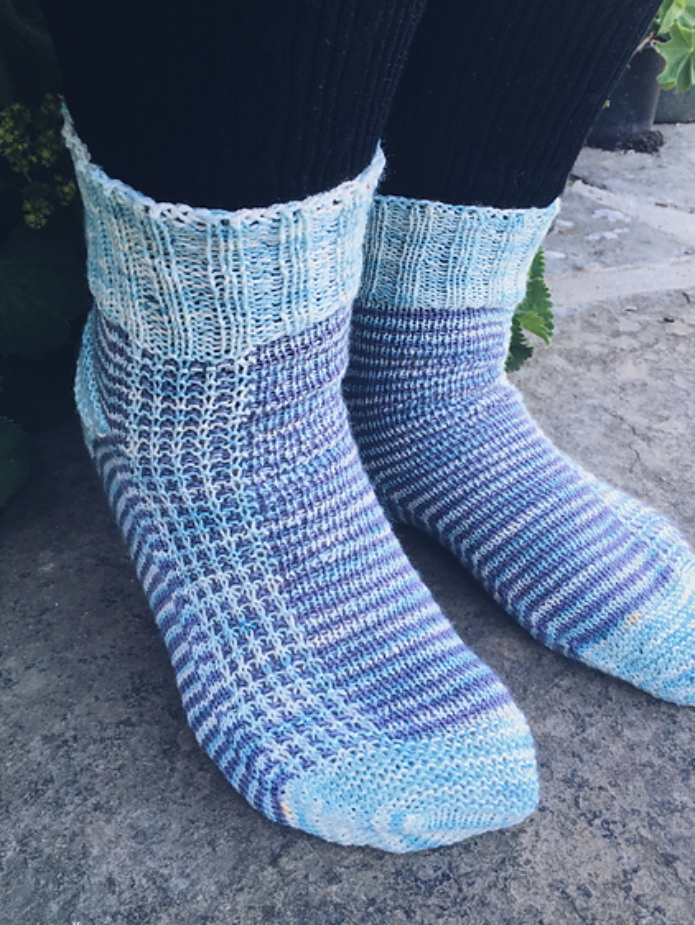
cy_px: 462
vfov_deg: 55.3
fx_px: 883
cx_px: 379
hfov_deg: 42.9
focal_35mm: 33
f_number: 2.2
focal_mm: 4.15
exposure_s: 1/100
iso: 25
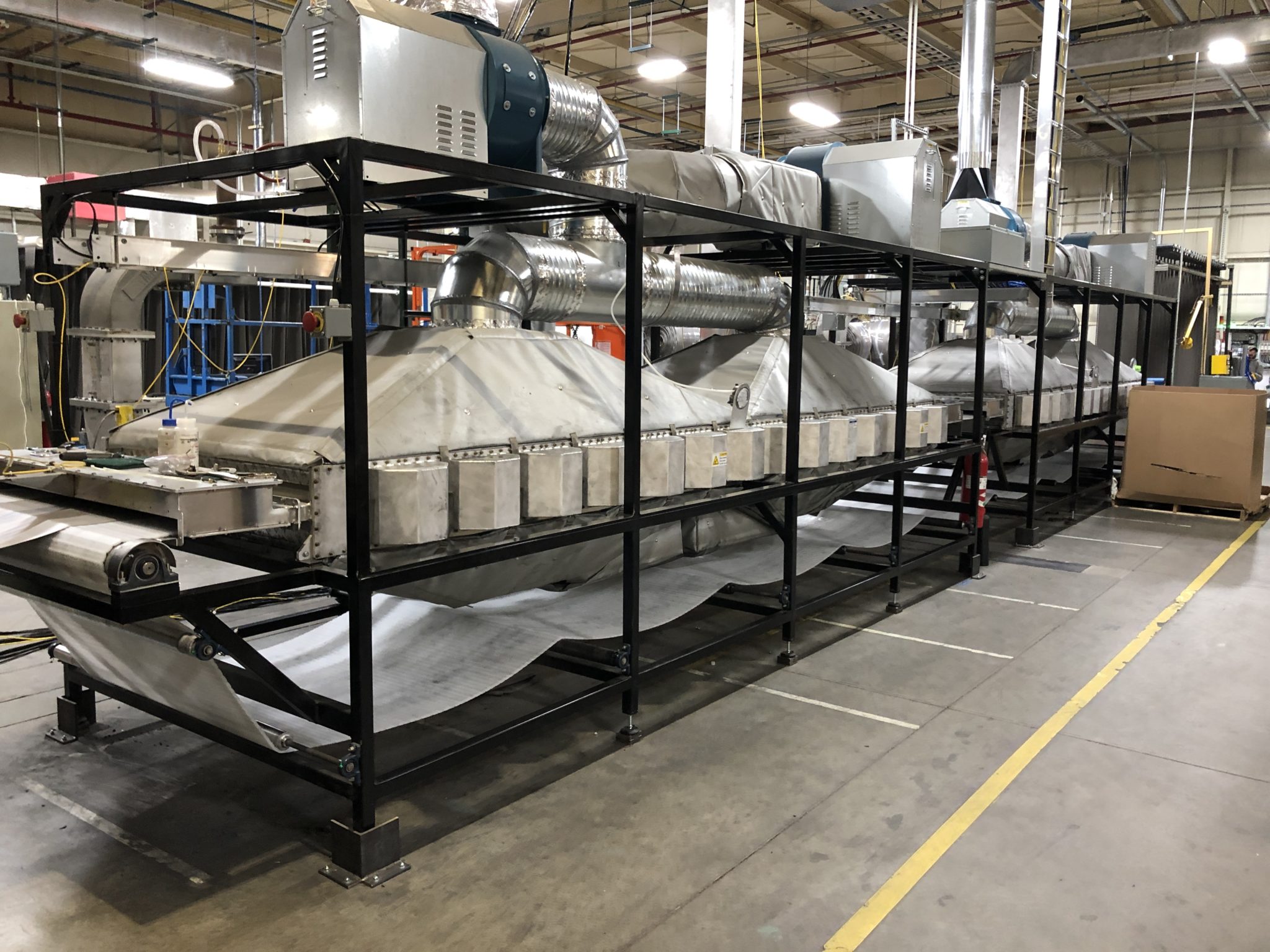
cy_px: 476
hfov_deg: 63.4
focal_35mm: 28
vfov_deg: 49.7
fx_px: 1027
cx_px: 635
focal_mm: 3.99
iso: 64
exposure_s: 1/15
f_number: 1.8
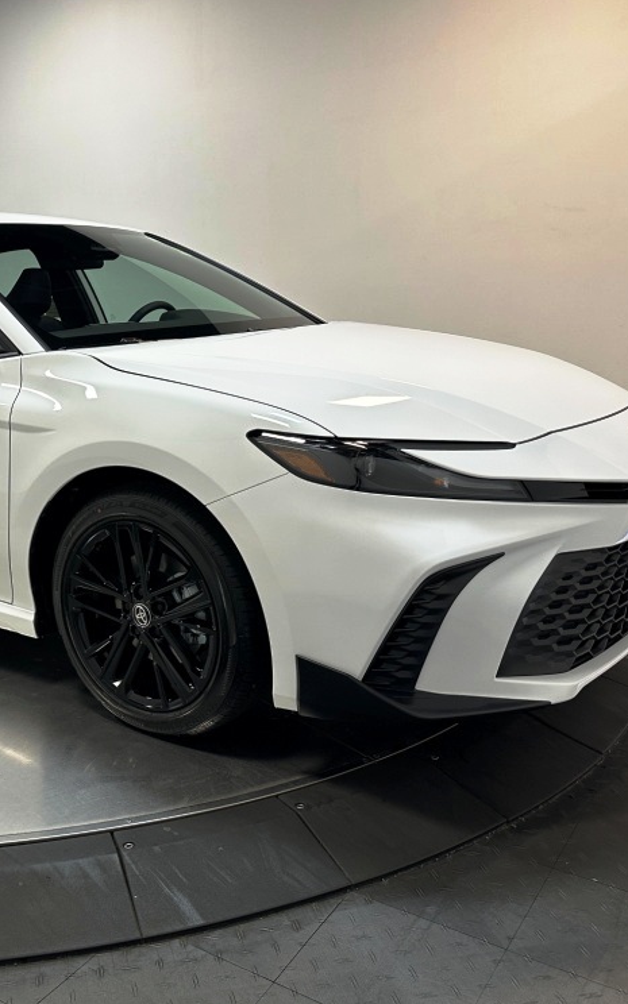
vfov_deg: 55.3
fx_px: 958
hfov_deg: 35.4
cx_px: 150
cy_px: 499
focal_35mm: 35
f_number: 1.78
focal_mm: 6.86
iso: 160
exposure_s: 1/60
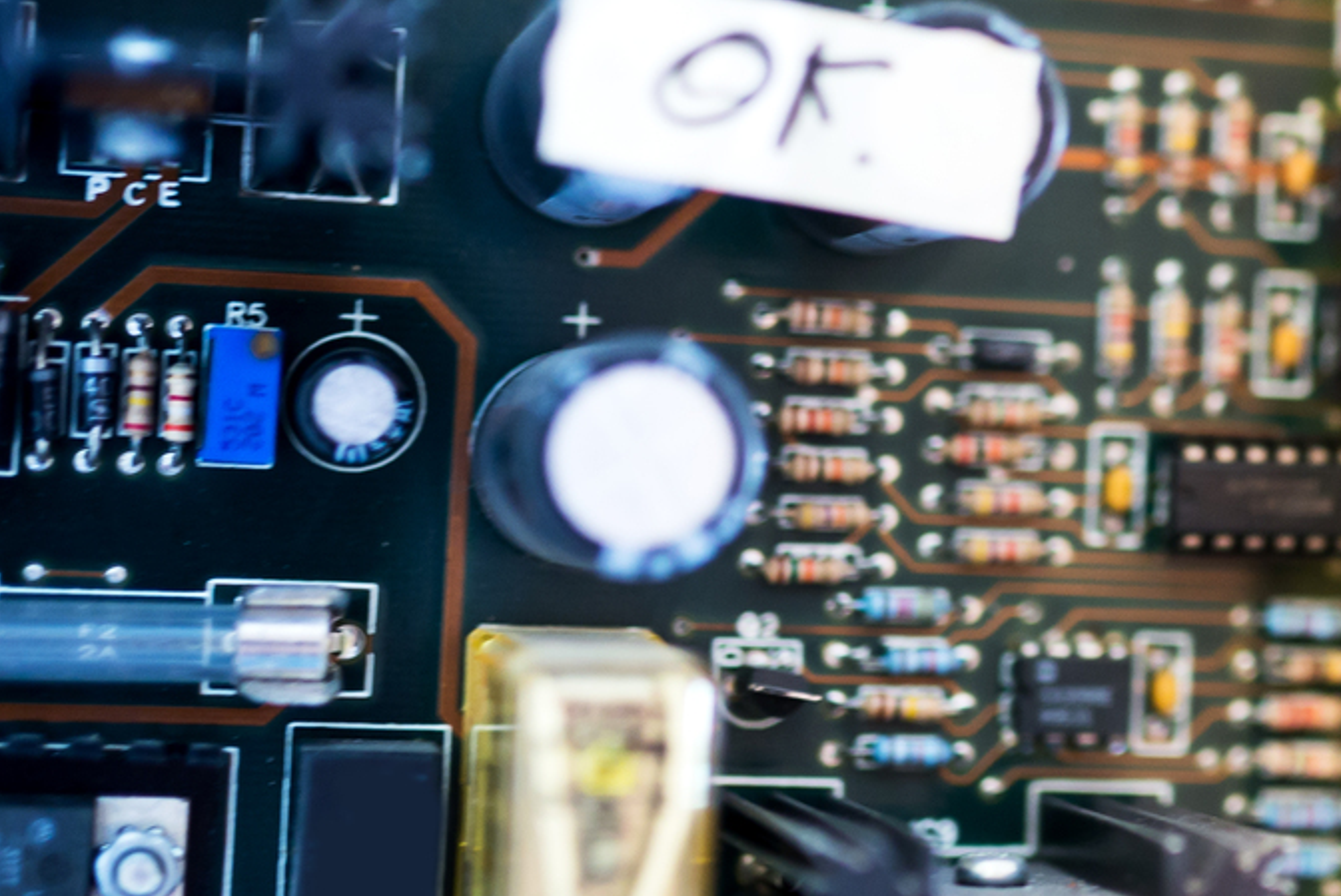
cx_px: 1459
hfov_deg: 19.6
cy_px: 269
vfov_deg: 13.7
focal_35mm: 100
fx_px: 3727
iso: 400
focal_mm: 35
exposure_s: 1/25
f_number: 1.8
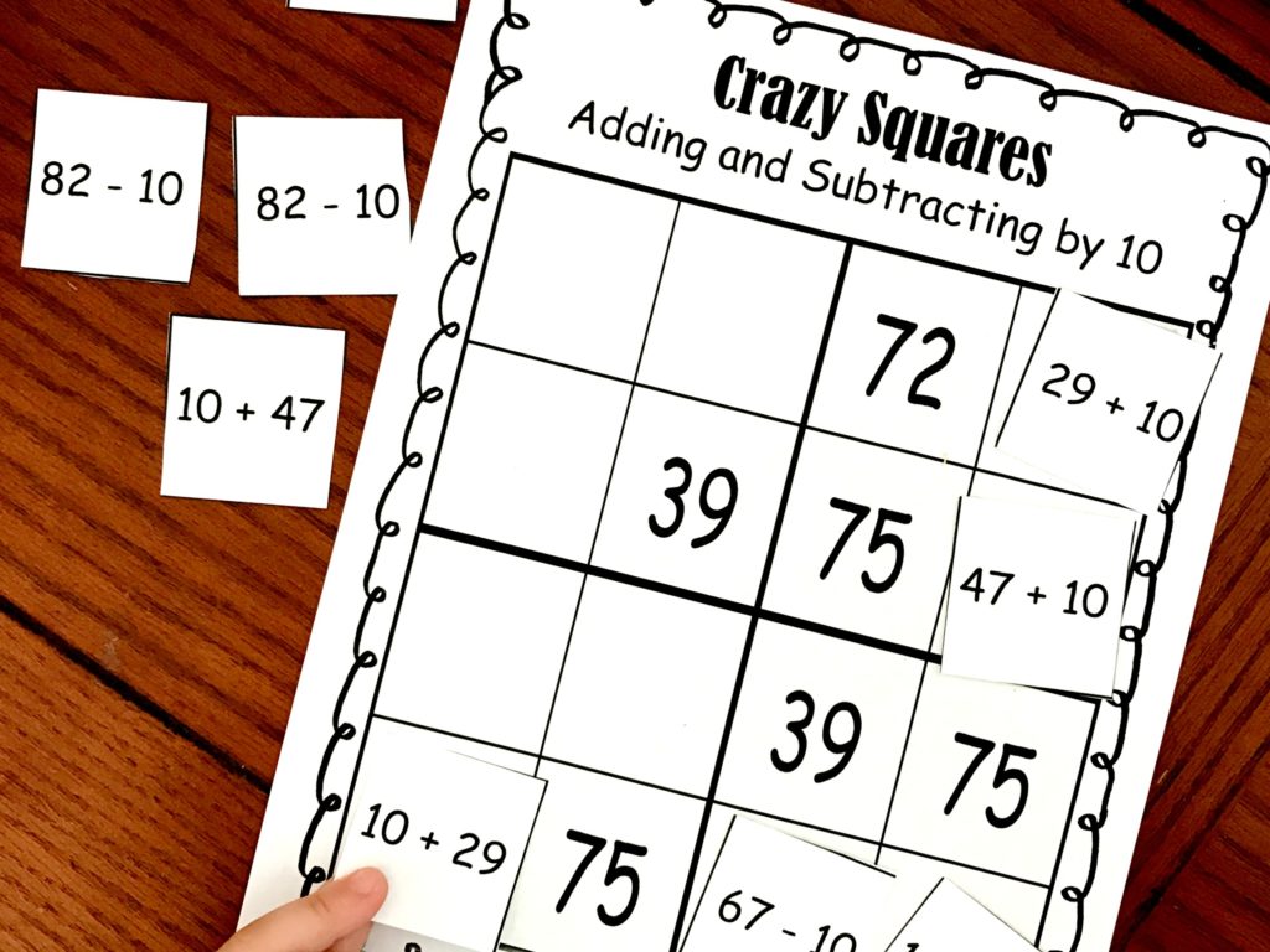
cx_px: 635
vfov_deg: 49.7
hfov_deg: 63.4
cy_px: 476
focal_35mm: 28
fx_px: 1027
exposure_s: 1/30
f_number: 1.8
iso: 32
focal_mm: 3.99
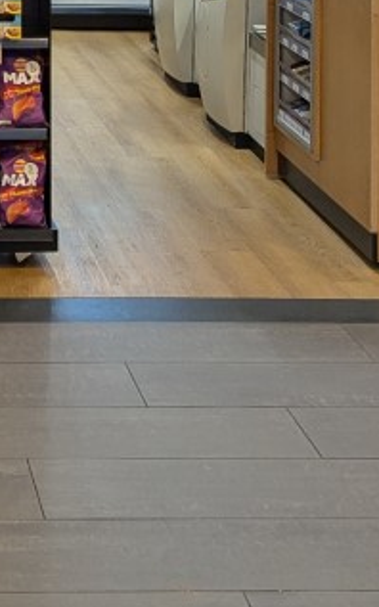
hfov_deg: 13.1
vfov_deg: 19.7
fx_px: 1587
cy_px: -203
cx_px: -114
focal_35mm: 96
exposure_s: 1/100
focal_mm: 6.81
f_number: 1.85
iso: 73
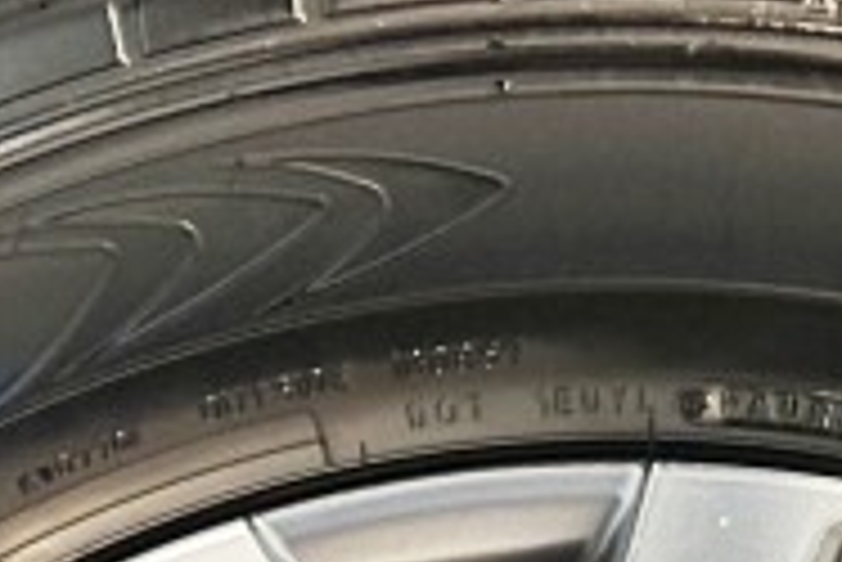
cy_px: 1484
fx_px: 6390
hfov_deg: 7.5
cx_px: 558
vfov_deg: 4.9
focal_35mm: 273
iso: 500
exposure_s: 1/30
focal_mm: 6.86
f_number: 1.78
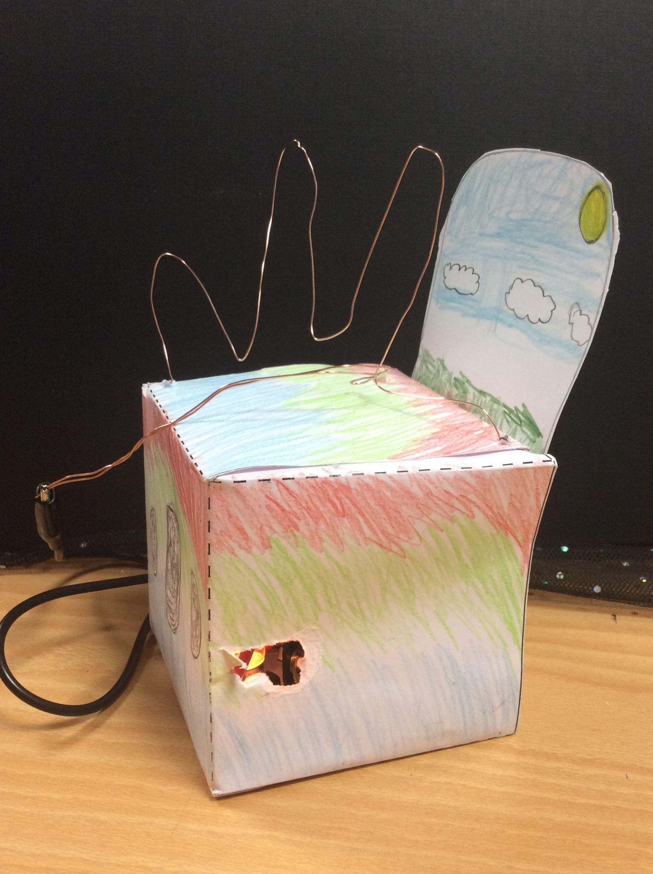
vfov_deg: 51.4
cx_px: 366
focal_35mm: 36
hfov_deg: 39.5
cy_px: 471
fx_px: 908
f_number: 2.4
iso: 100
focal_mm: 3.3
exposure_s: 1/25
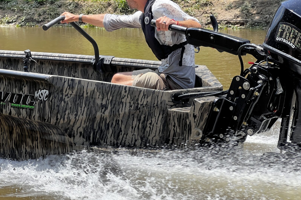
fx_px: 853
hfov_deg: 20.0
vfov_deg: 13.4
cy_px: 83
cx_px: 145
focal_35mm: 102
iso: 32
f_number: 2.8
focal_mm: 9
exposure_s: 1/247
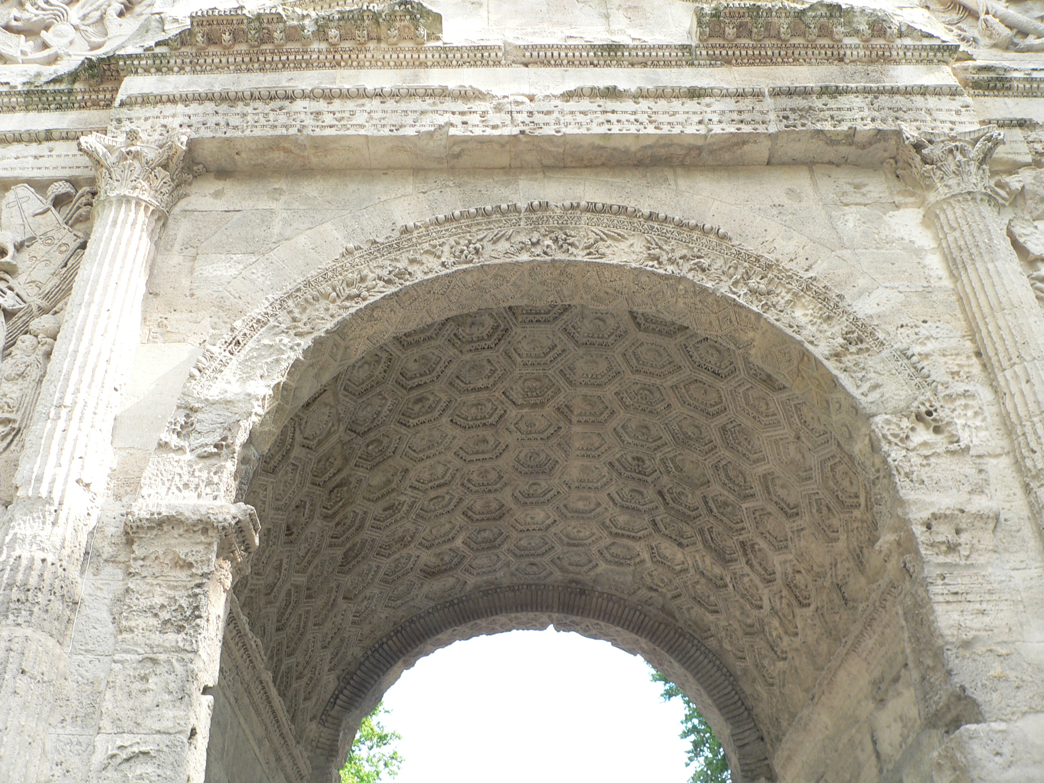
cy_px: 392
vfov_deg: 39.7
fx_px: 1086
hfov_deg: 51.4
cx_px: 522
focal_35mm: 36
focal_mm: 6
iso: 80
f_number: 3.7
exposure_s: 1/80
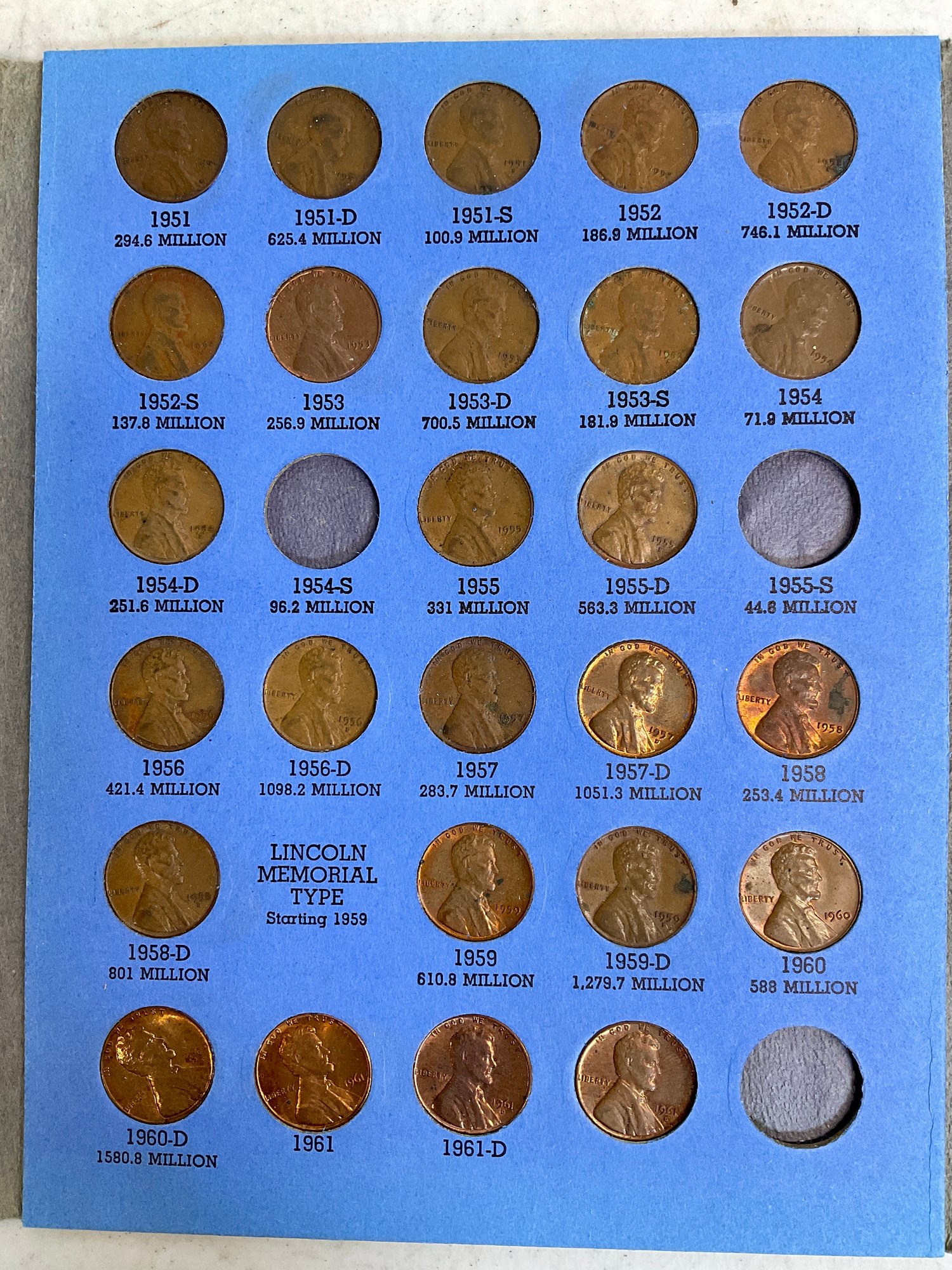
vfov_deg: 61.7
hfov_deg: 48.2
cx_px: 476
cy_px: 635
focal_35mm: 29
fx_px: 1063
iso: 64
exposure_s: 1/60
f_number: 1.8
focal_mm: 3
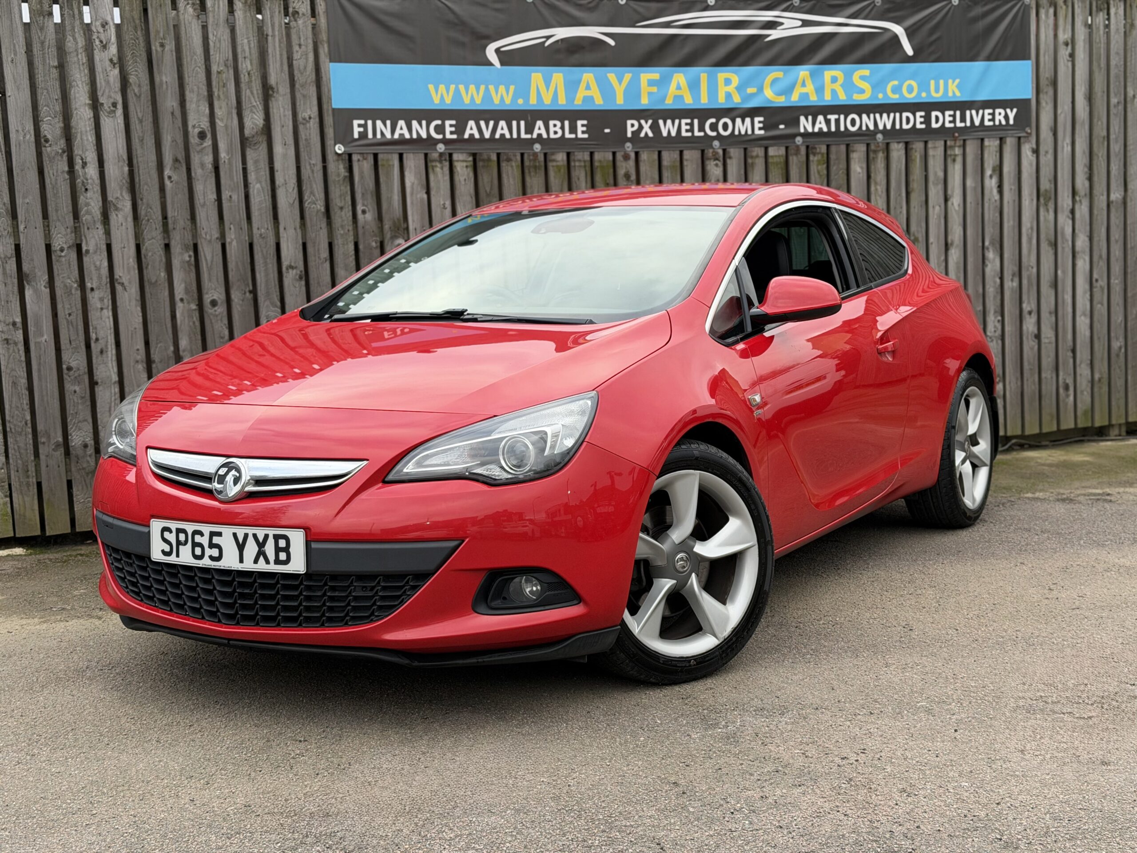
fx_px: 1577
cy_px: 426
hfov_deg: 39.7
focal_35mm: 48
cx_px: 568
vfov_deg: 30.3
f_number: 1.78
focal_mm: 6.76
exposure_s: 1/439
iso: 64
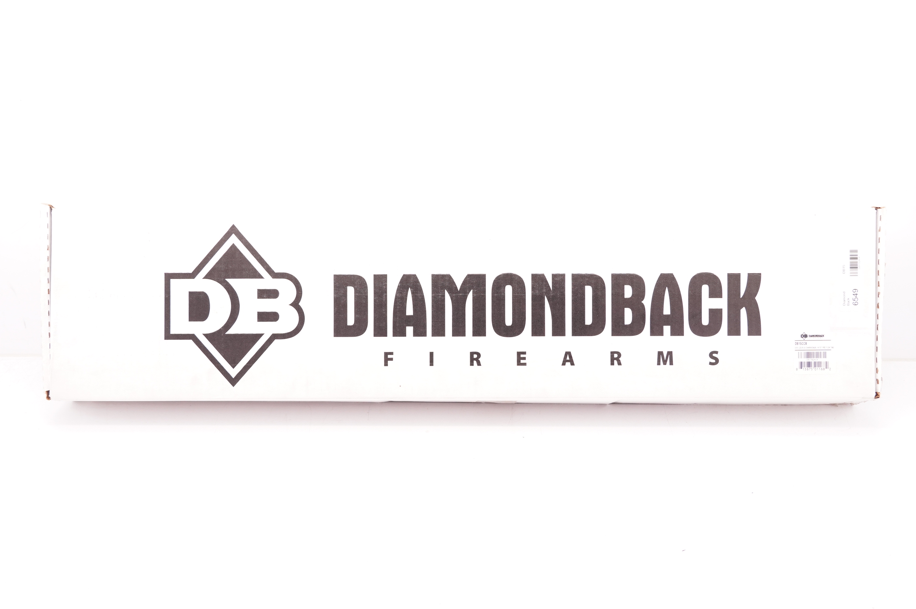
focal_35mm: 38
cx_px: 458
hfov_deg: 51.3
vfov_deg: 35.4
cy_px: 304
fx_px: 953
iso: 1000
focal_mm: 25
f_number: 5.6
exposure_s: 1/125
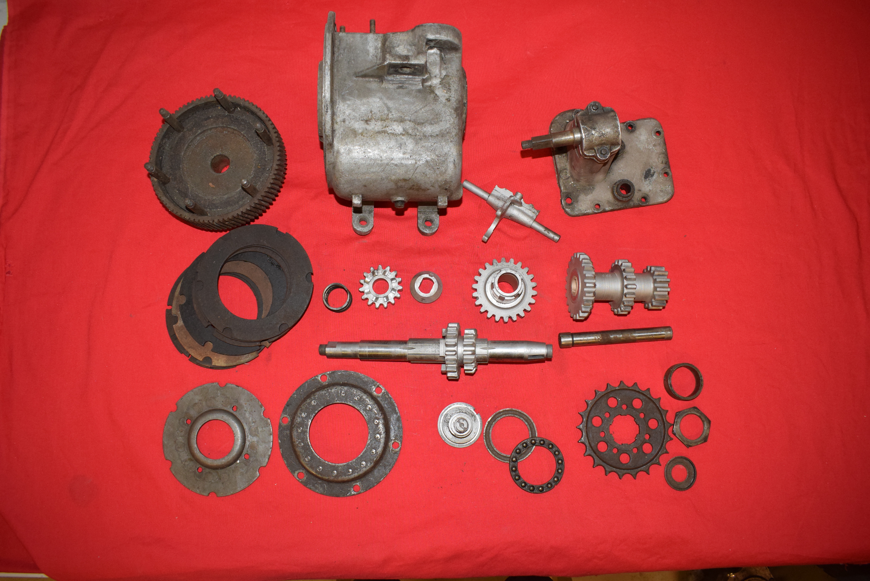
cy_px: 290
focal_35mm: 27
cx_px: 435
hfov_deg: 67.4
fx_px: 653
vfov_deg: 48.0
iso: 1250
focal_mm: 18
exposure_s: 1/200
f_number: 5
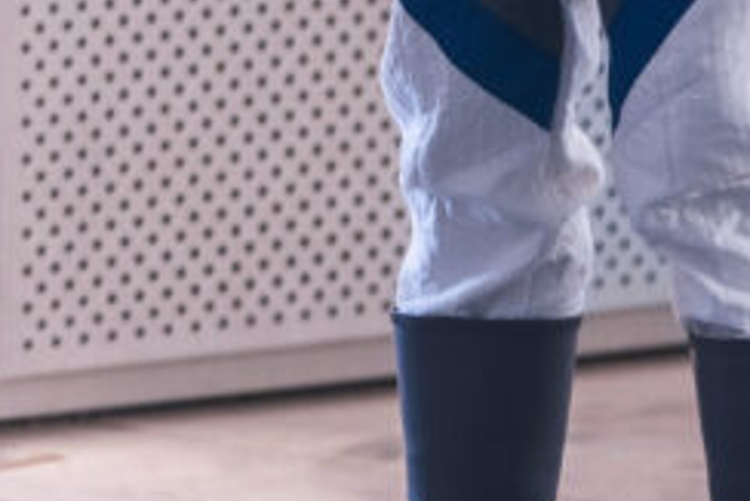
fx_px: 11819
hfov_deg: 3.6
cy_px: -344
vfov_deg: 2.4
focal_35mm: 567
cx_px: -808
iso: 200
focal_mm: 105
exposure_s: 1/320
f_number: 2
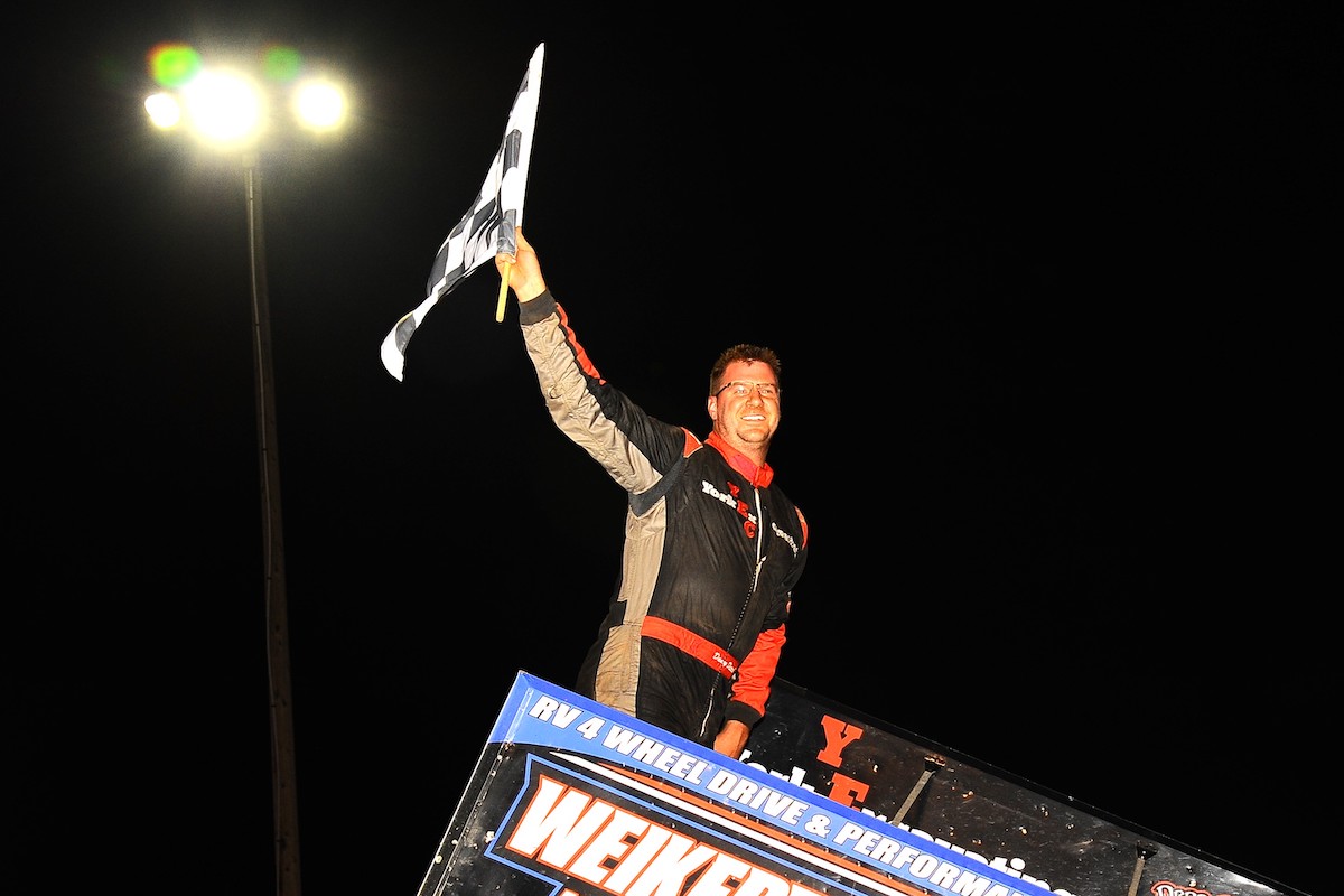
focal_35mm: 50
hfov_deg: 39.6
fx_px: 1867
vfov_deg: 27.0
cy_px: 448
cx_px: 672
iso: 800
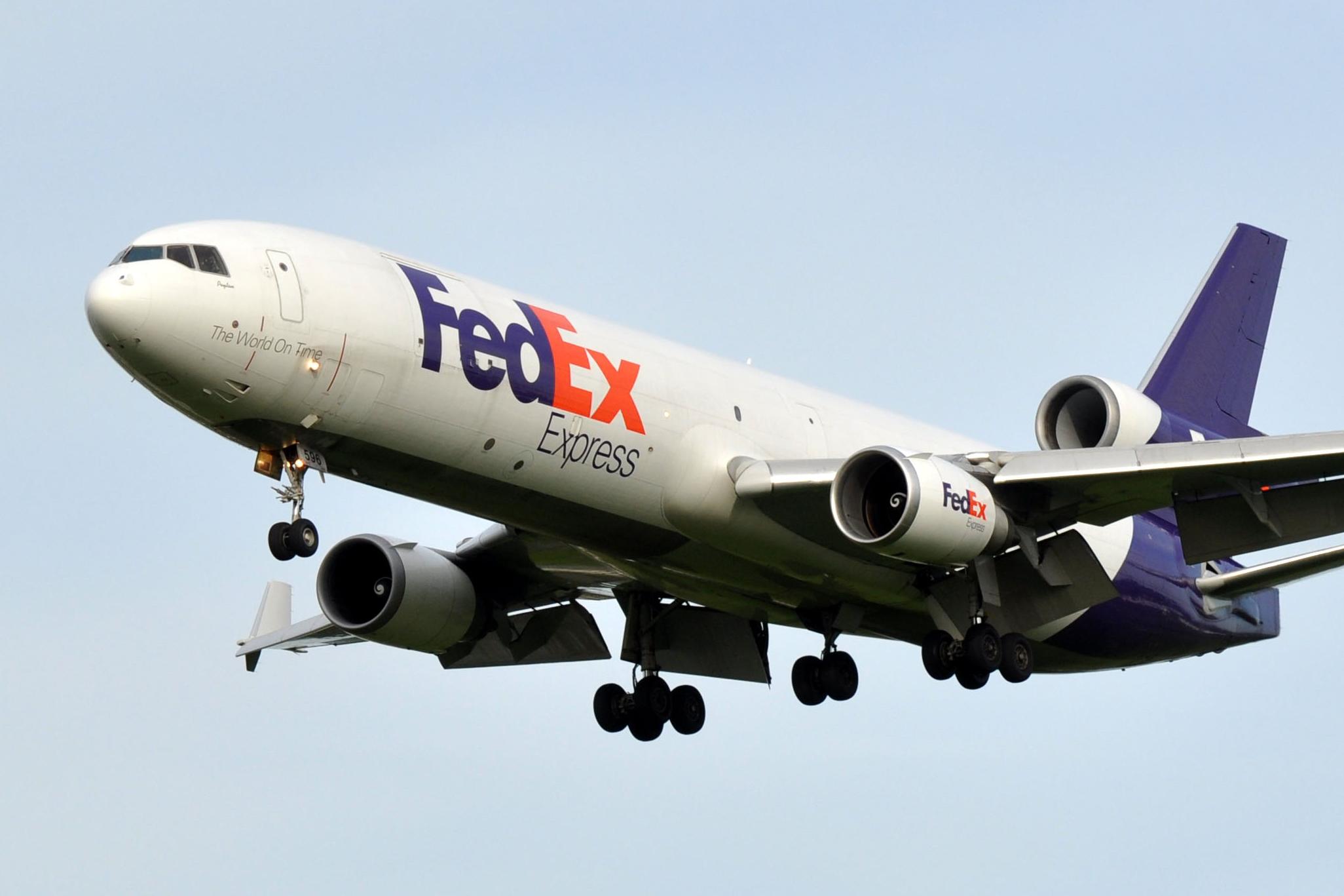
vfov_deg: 9.0
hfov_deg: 13.4
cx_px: 672
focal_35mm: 153
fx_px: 5710
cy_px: 448
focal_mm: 102
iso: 250
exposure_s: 1/800
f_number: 7.1
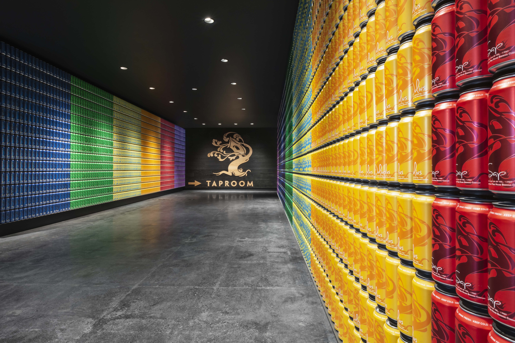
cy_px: 172
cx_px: 258
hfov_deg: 81.2
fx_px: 300
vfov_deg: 59.5
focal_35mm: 21
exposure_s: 1.3
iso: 320
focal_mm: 21
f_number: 20
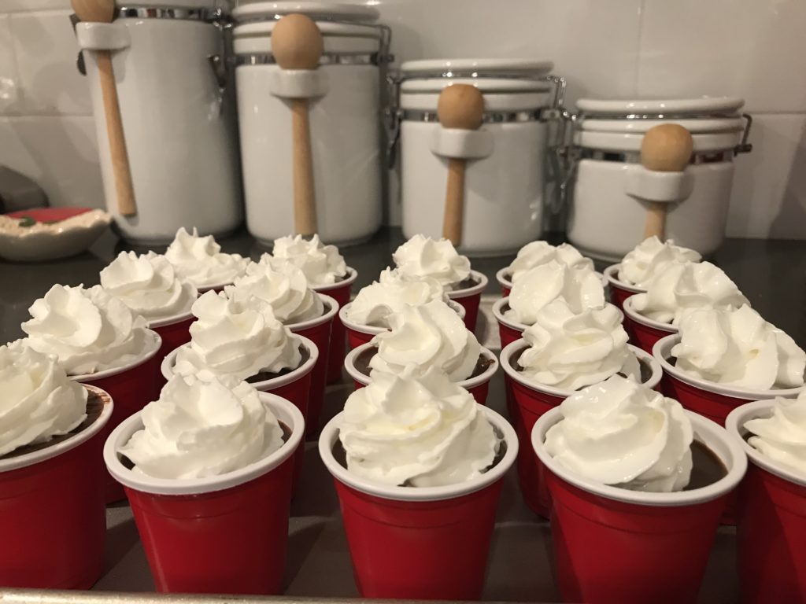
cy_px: 302
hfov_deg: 63.4
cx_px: 403
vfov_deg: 49.7
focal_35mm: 28
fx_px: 652
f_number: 1.8
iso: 40
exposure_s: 1/20
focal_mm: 3.99
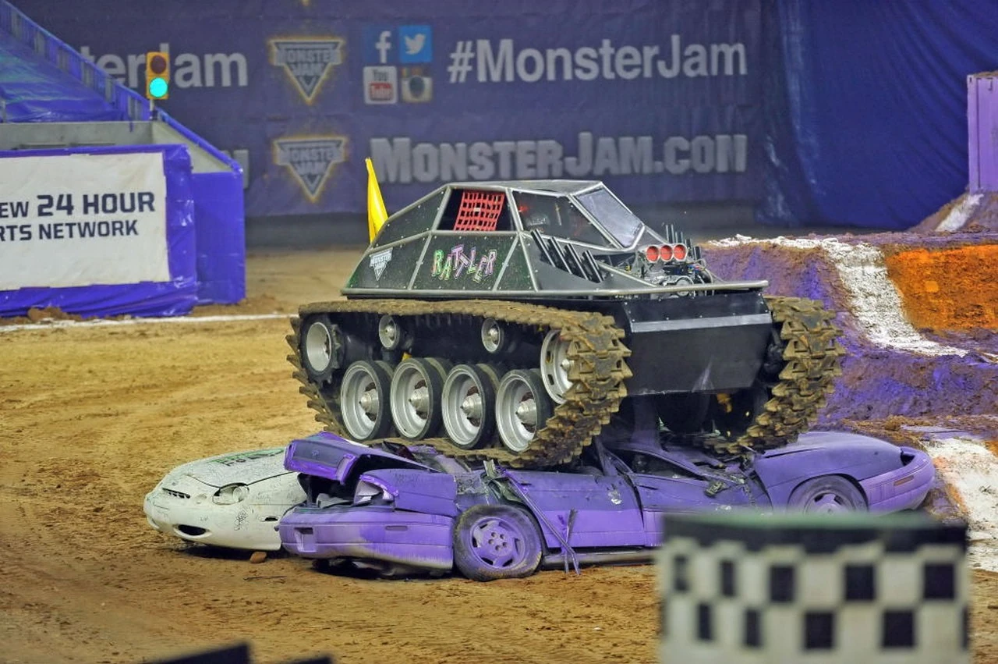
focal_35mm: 200
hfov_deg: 10.3
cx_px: 499
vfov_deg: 6.9
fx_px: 5539
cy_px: 332
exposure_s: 1/400
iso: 2000
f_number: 2.8
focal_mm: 200
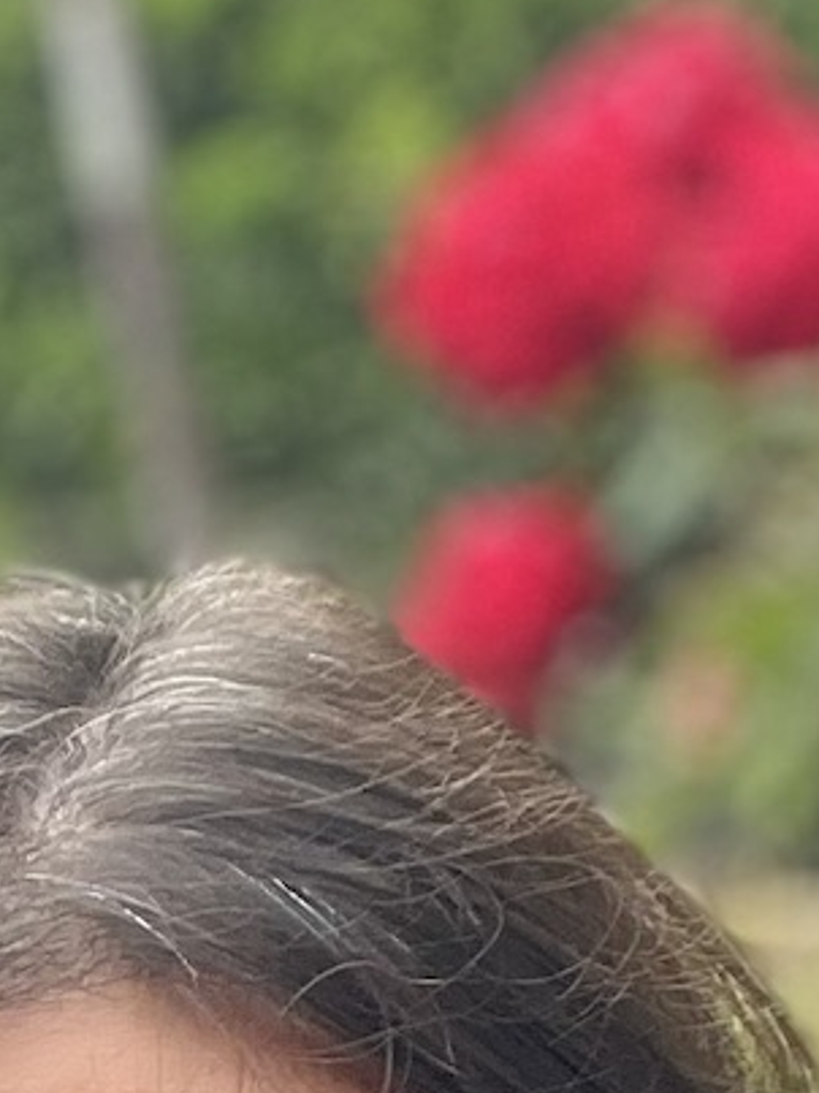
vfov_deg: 12.7
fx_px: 4703
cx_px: -8
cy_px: 1543
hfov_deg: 9.9
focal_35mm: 149
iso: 40
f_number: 2.2
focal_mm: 2.71
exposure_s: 1/158
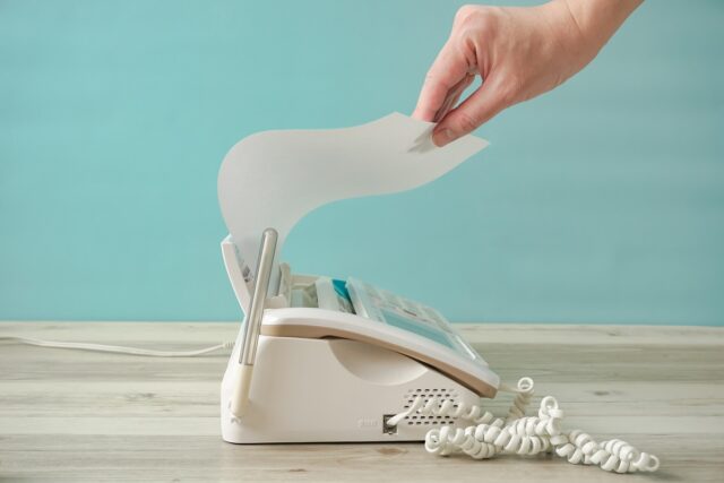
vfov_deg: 30.9
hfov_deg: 45.0
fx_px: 875
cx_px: 362
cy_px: 242
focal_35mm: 44
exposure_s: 1/25
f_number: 6.3
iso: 200
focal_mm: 29
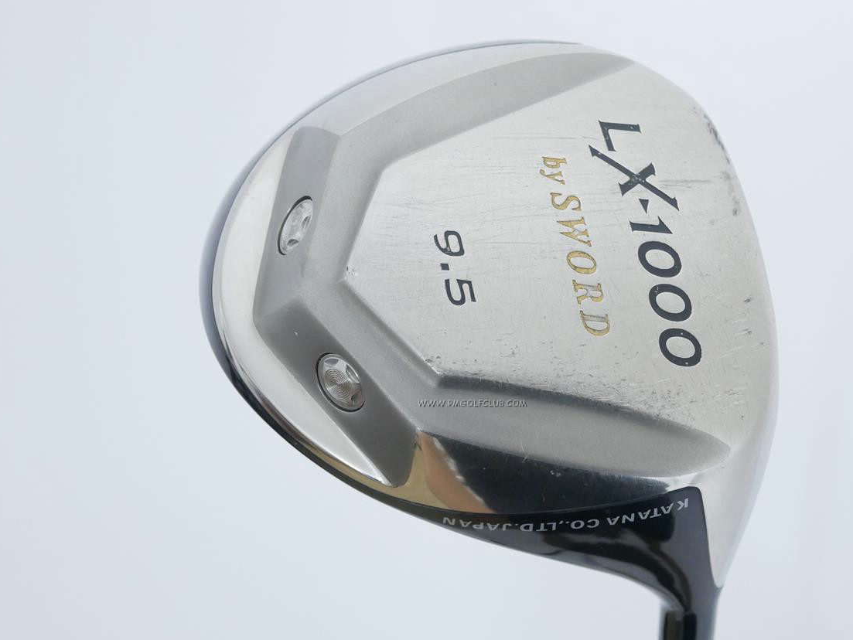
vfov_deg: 25.2
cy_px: 333
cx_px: 472
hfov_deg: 33.2
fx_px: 1430
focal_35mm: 58
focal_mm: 25
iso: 1600
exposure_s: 1/60
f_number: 4.5
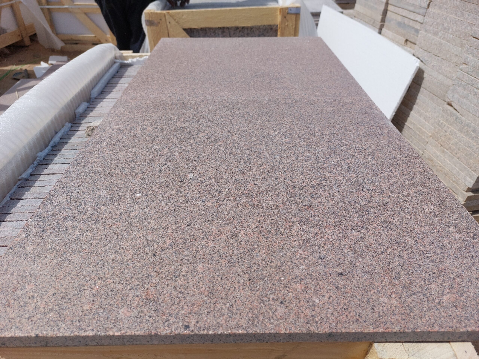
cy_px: 180
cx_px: 240
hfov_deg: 71.6
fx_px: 332
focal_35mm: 24
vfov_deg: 56.8
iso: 25
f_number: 1.8
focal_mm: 5.23
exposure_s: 1/1620
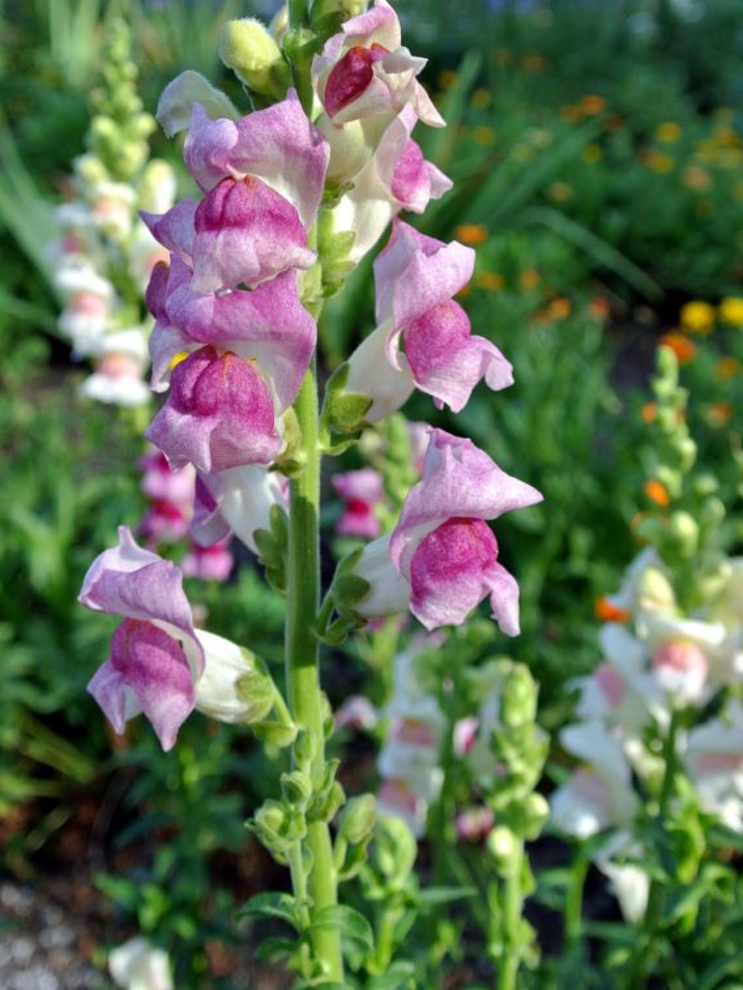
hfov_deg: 28.0
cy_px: 323
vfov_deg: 36.4
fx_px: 1487
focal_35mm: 52
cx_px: 317
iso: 100
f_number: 4.2
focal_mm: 15.1
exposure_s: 1/250
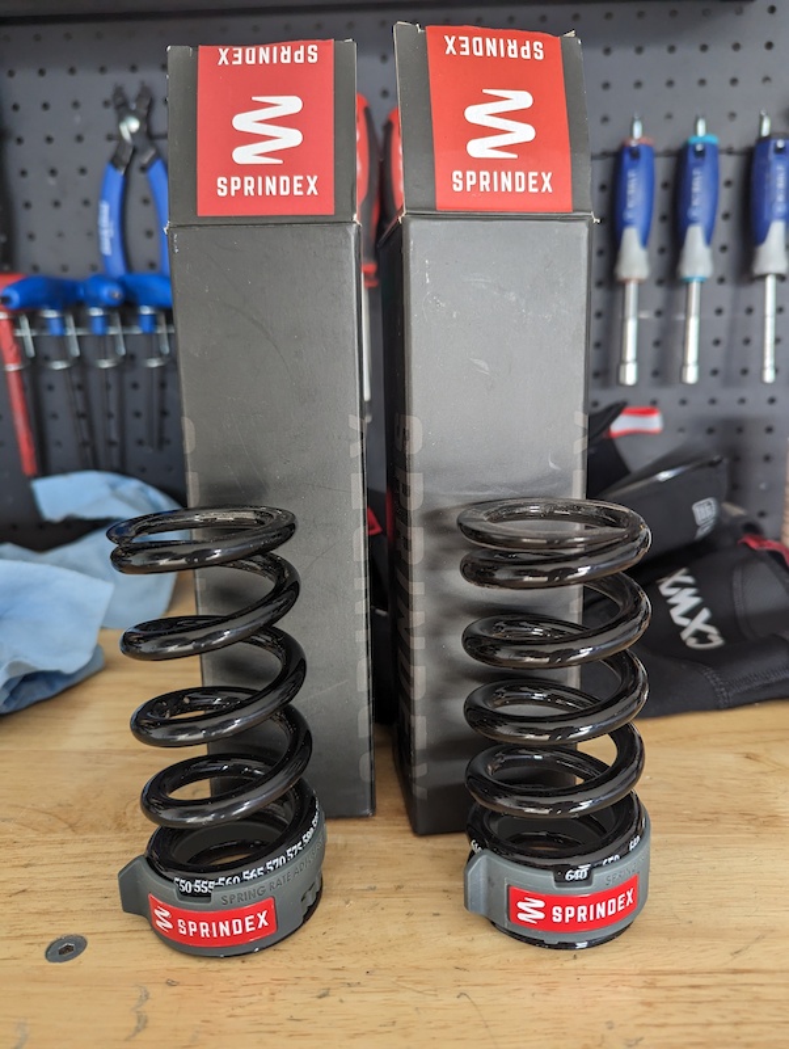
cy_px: 524
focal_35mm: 24
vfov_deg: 71.5
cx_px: 394
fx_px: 728
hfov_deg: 56.9
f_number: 1.85
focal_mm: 6.81
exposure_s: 1/151
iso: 206
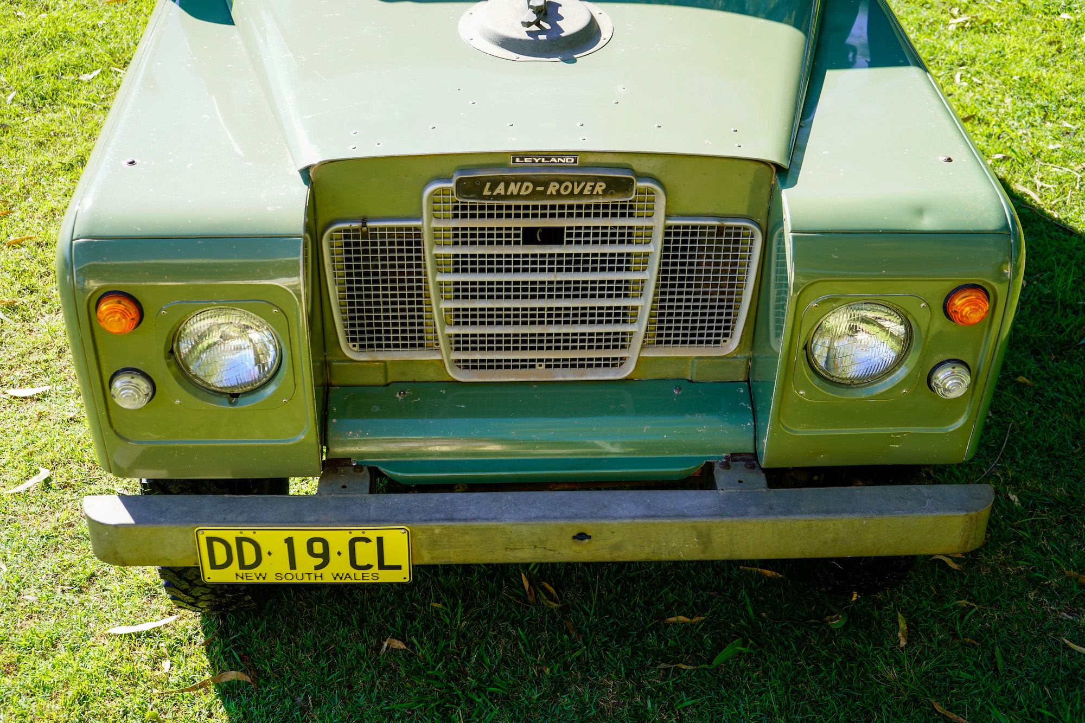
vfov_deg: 28.6
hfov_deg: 41.9
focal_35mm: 47
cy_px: 362
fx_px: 1416
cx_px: 542
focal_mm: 47
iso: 100
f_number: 5.6
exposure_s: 1/80
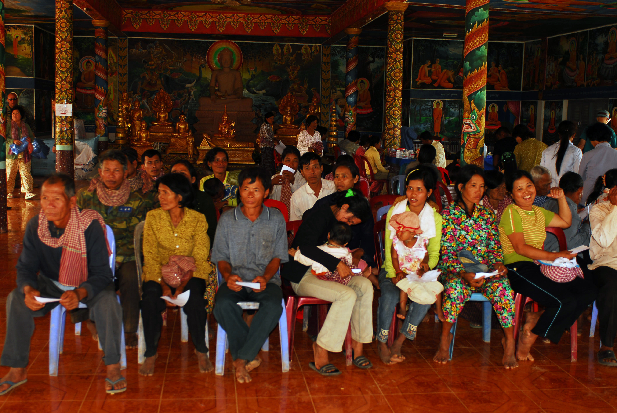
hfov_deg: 46.3
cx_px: 308
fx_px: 721
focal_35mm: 42
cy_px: 206
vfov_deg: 32.0
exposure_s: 1/80
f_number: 2.8
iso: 100
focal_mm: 28
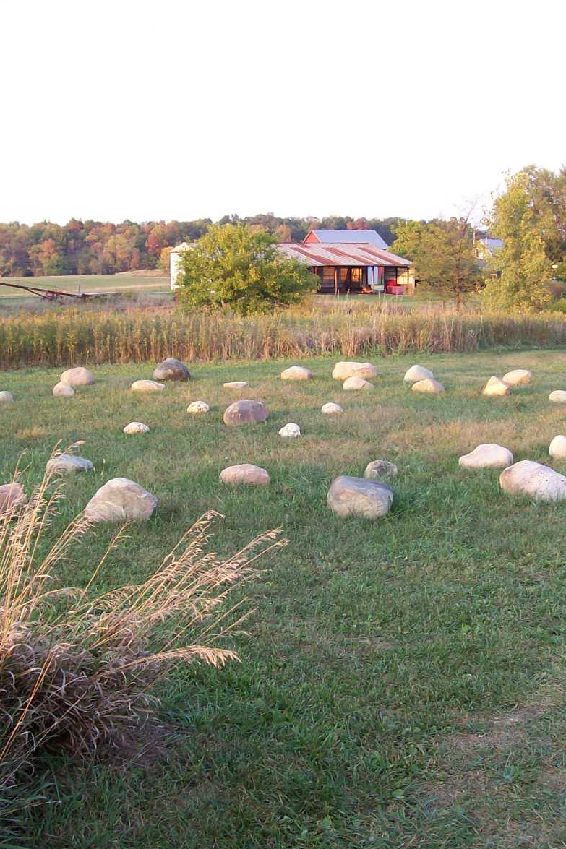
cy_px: 425
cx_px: 248
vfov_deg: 38.9
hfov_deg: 26.5
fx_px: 1203
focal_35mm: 51
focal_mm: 6
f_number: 2.7
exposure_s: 1/101
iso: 80
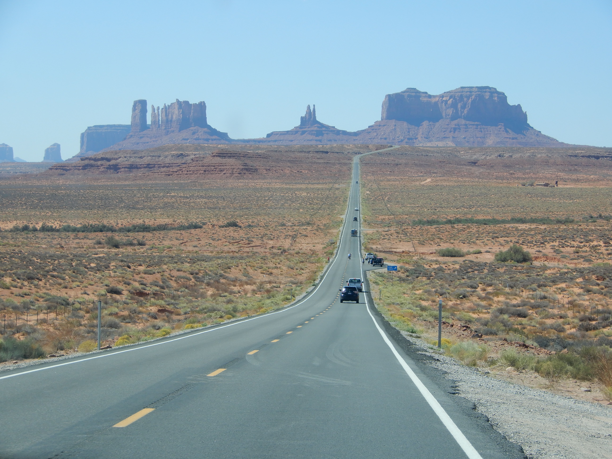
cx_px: 306
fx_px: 1856
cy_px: 230
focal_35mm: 105
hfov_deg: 18.7
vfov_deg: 14.1
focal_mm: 18.7
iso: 80
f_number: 5
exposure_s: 1/400
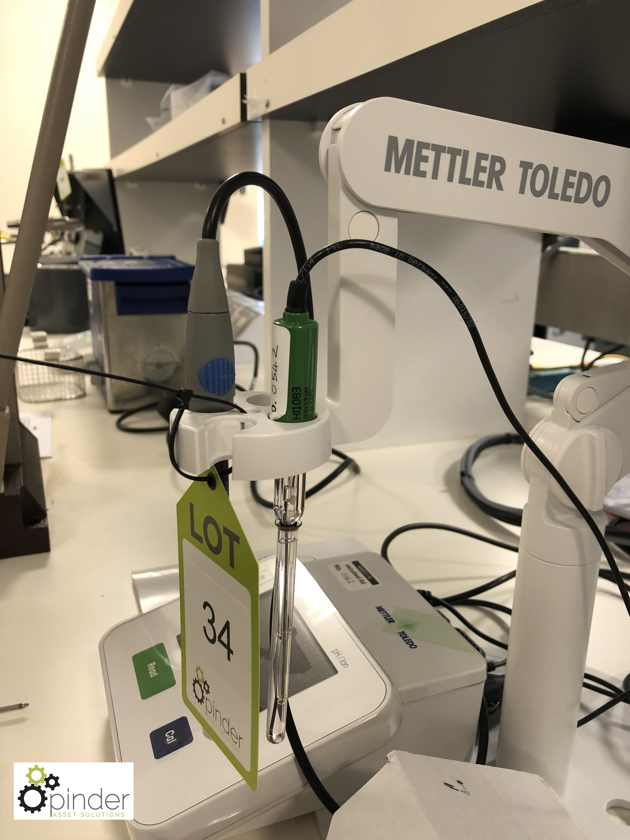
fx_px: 679
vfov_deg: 63.4
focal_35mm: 28
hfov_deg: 49.7
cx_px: 315
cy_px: 420
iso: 32
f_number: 1.8
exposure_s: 1/33
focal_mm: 4
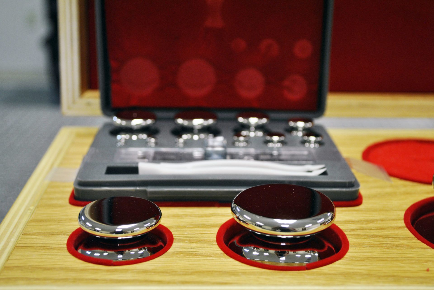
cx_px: 217
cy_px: 145
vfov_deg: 22.7
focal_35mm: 60
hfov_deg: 33.4
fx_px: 724
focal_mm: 40
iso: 400
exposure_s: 1/30
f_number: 5.3
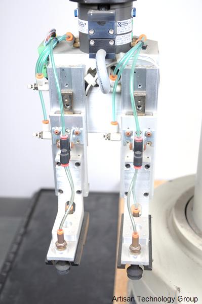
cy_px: 152
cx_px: 101
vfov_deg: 38.9
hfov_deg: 26.4
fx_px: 430
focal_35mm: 51
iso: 200
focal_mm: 34
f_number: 4.2
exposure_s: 1/200
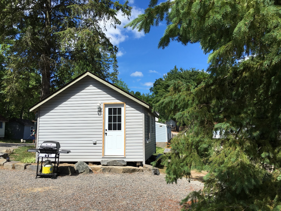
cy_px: 106
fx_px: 235
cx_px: 140
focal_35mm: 29
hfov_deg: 61.7
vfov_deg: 48.2
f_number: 2.2
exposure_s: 1/1479
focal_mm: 4.15
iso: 25
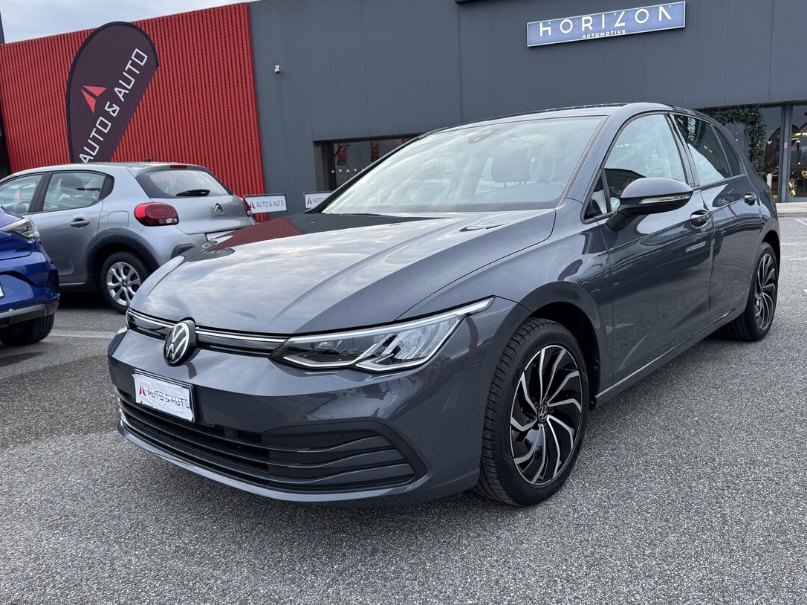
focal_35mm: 28
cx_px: 437
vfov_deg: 49.7
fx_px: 653
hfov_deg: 63.4
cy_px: 313
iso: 160
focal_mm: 6.76
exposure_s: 1/121
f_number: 1.78
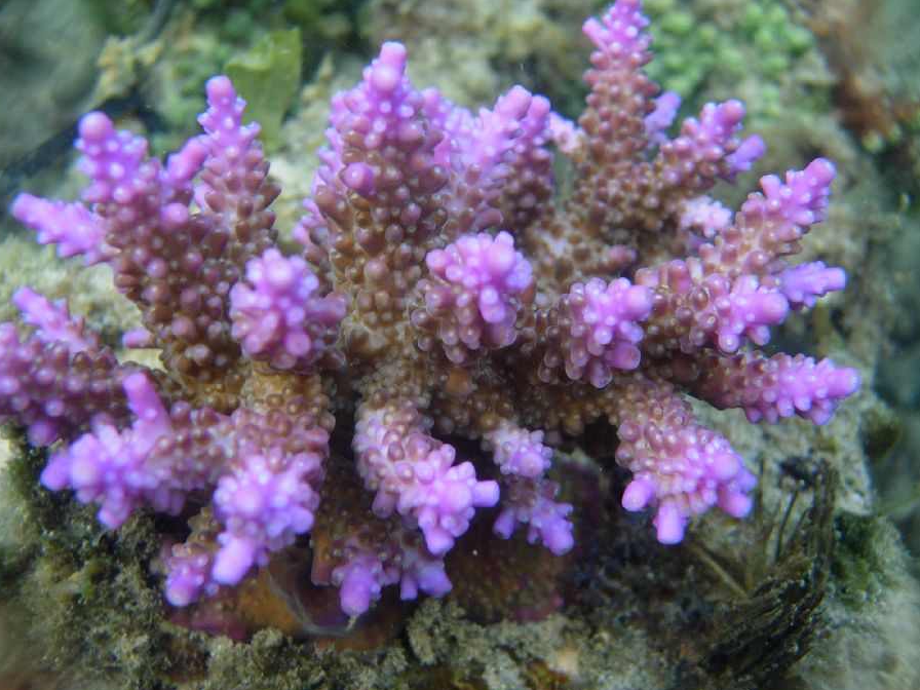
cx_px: 463
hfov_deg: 47.9
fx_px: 1037
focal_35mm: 39
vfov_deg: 36.8
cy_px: 352
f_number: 2.8
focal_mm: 7.8
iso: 70
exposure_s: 1/32
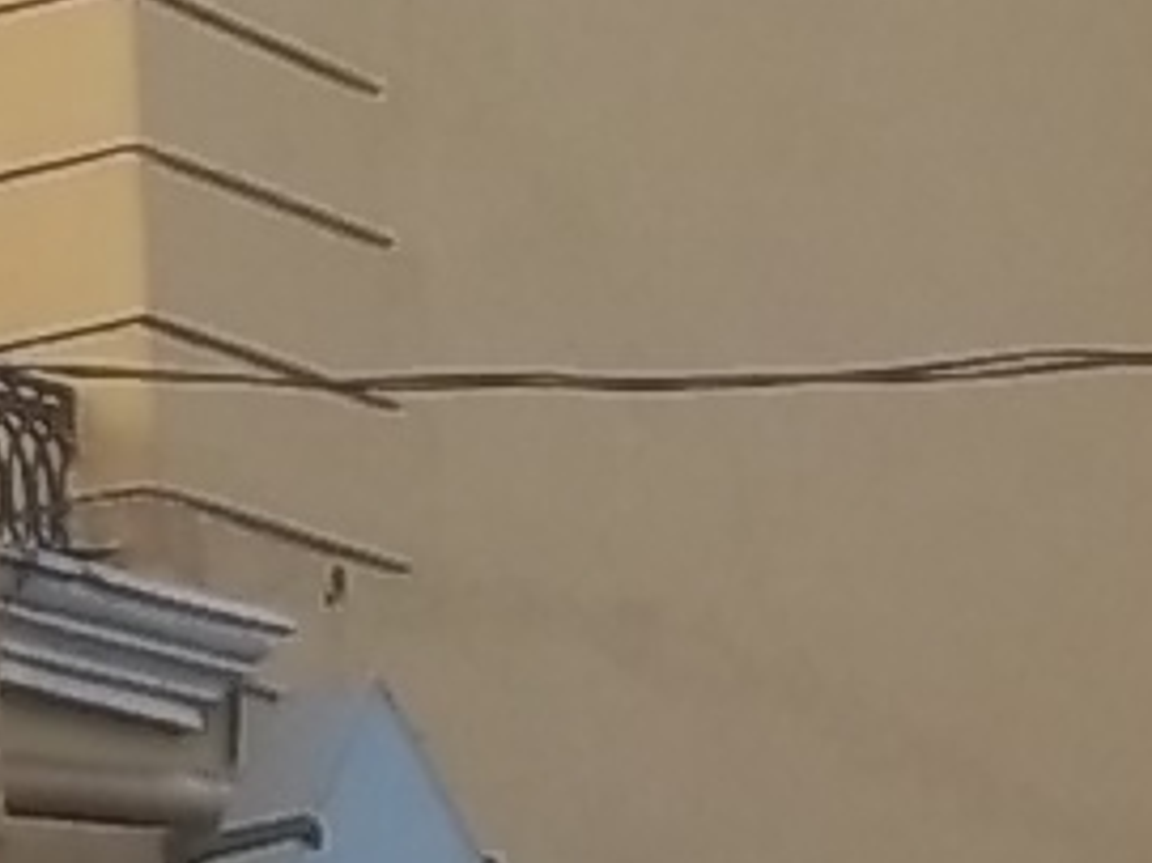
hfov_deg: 7.9
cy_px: 238
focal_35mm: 242
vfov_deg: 6.1
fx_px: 8050
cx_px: -982
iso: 80
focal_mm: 5.7
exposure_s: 1/160
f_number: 2.9
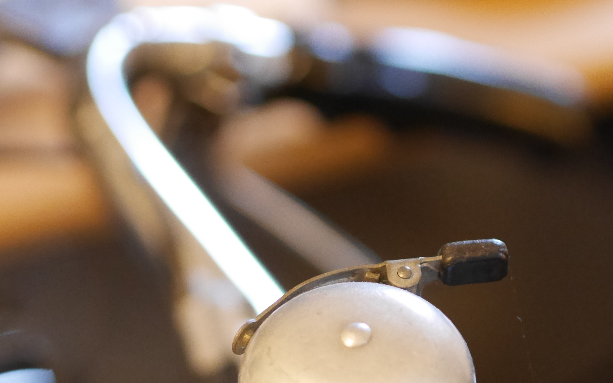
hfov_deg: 10.6
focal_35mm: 198
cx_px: 463
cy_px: 474
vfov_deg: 6.6
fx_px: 3308
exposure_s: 1/100
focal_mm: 45
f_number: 1.8
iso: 2000
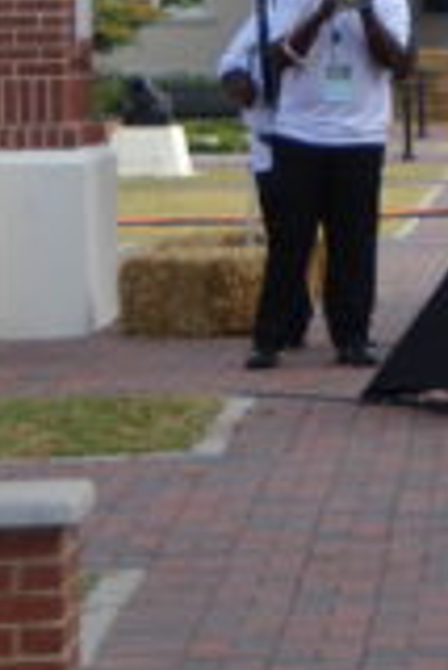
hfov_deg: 5.1
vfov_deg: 7.7
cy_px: -121
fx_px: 4954
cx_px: 729
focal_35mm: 266
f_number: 4.5
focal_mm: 42
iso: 1250
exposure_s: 1/4000
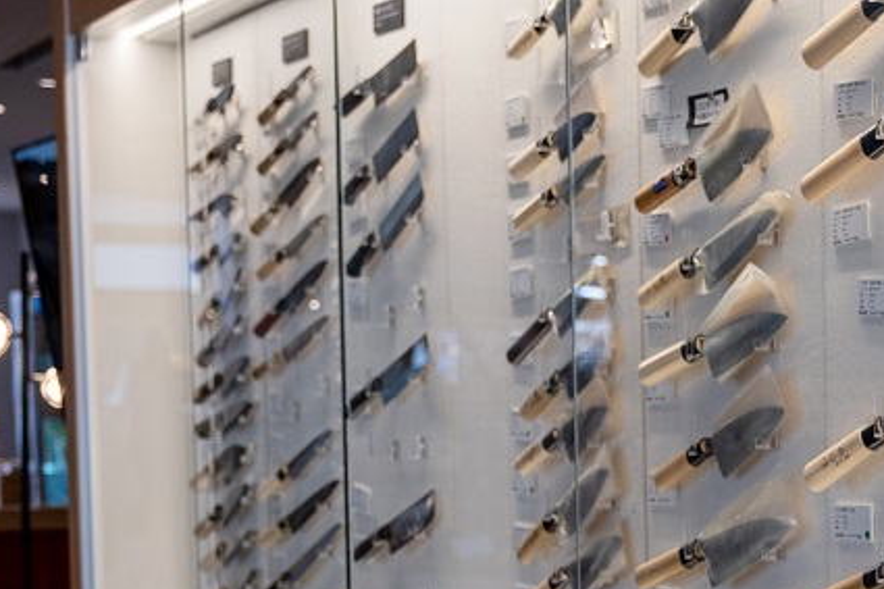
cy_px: 574
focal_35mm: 87
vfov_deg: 15.4
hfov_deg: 21.9
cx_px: 1013
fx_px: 2135
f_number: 3.2
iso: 320
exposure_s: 1/60
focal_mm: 24.9
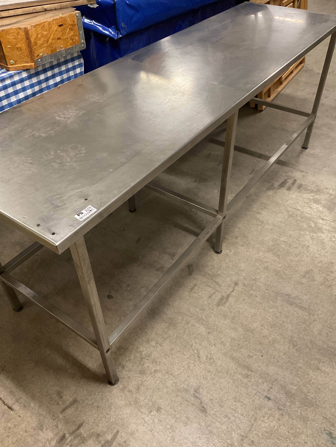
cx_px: 168
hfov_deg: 48.2
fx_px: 375
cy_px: 224
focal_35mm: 29
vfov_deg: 61.7
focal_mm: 3
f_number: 1.8
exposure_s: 1/50
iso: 250
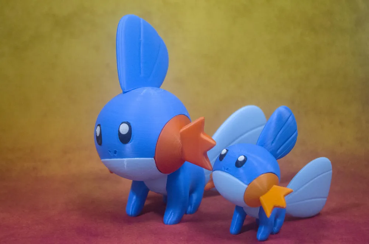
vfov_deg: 22.5
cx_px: 184
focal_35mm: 60
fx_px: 614
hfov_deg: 33.5
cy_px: 122
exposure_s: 1/60
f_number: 4.5
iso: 3200
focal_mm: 40
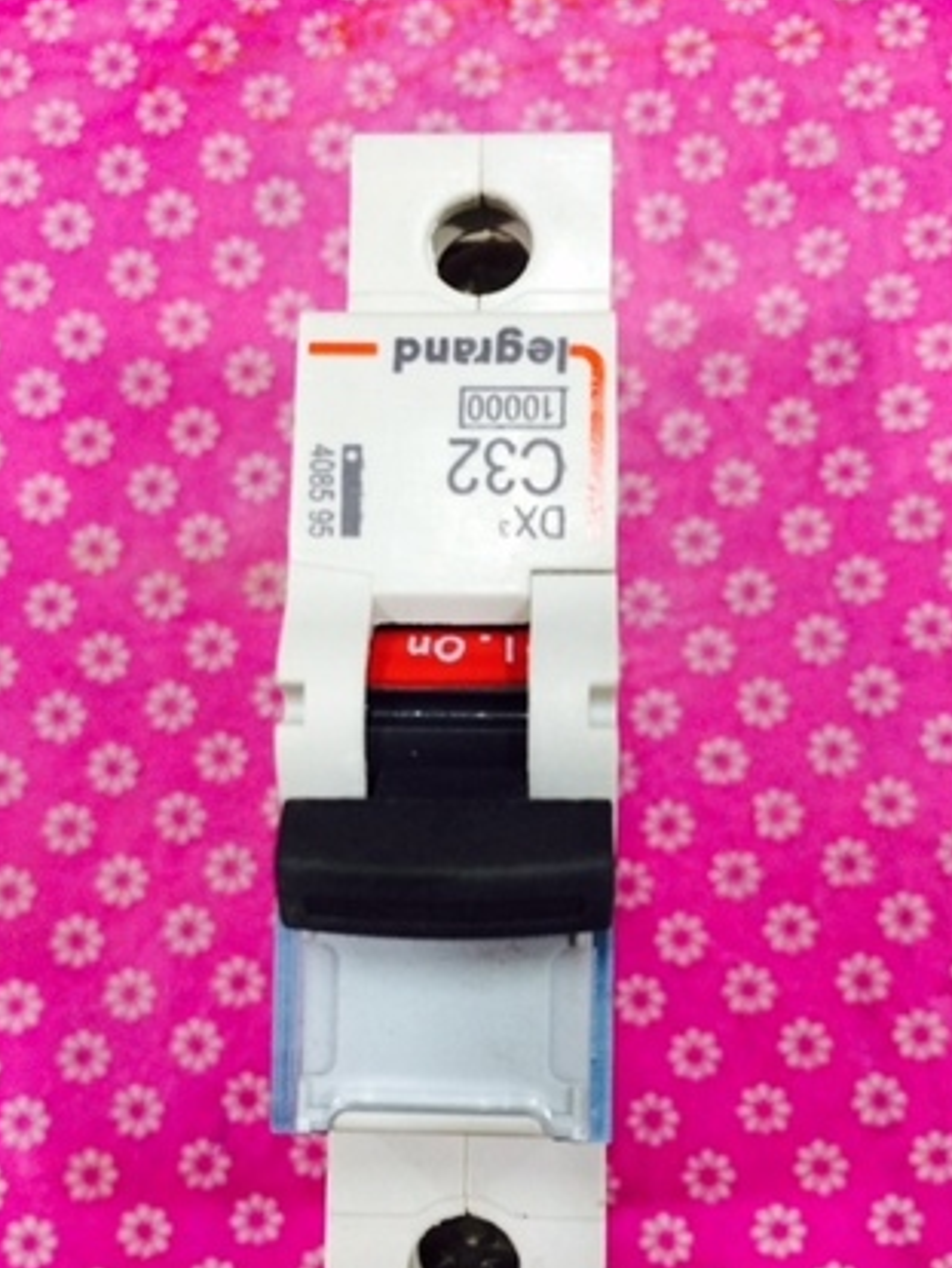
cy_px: 732
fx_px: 1282
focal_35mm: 35
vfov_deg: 52.4
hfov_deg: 40.7
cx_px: 516
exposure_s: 1/33
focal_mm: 4.15
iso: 80
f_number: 2.2
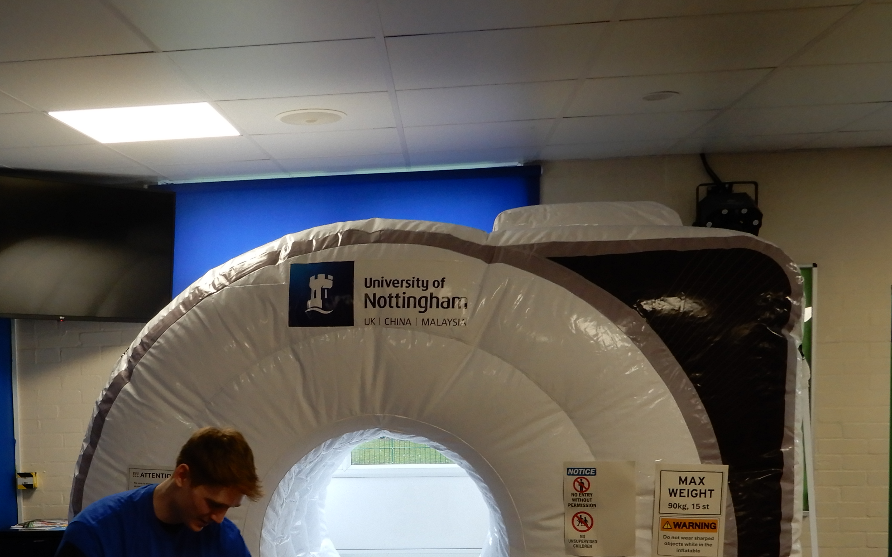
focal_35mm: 39
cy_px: 474
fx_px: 948
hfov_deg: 49.7
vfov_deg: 31.6
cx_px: 311
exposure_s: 1/25
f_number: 4
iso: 180
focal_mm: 4.3
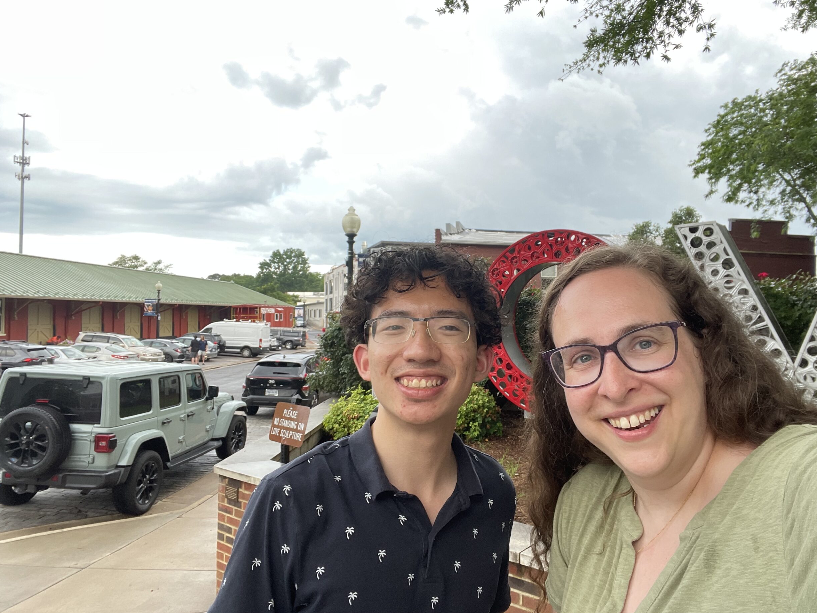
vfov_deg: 56.8
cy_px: 297
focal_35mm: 24
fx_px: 566
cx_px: 424
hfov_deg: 71.6
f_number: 2.2
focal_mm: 2.71
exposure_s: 1/109
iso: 100
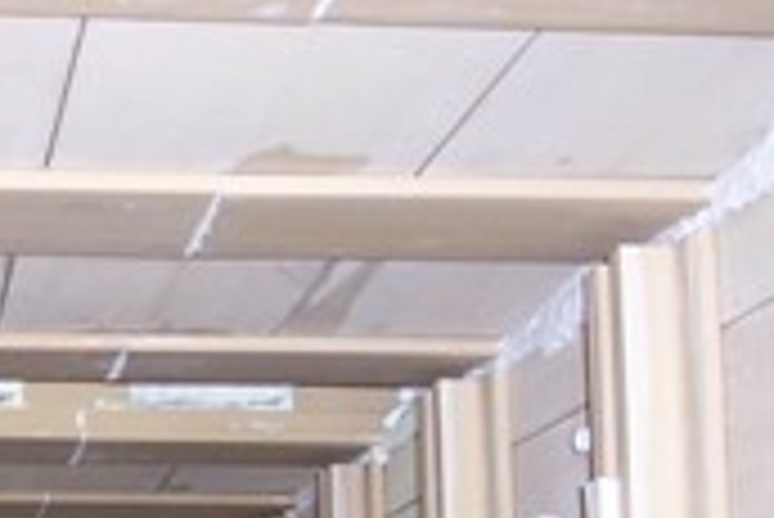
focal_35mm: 99
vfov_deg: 13.7
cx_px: -76
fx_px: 2130
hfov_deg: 19.7
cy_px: 516
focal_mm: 8
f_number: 2.8
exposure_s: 1/30
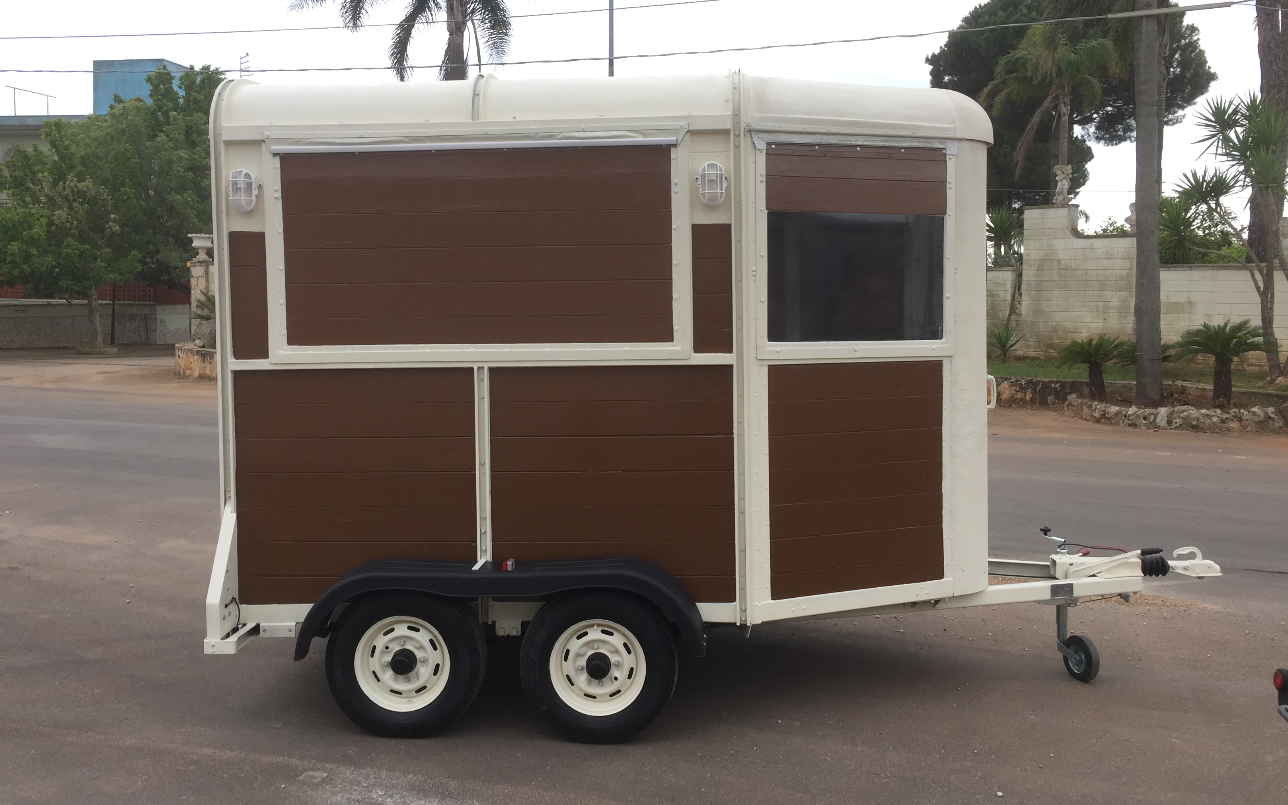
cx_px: 649
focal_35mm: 31
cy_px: 352
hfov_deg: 61.2
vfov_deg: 40.5
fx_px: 1088
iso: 32
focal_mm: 4.15
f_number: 2.2
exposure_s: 1/160
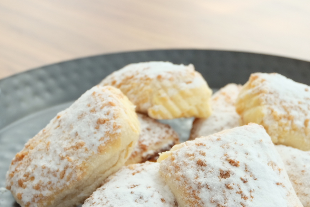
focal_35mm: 93
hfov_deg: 21.9
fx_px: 800
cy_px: 190
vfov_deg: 14.5
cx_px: 136
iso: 400
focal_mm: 31
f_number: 4.7
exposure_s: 1/210
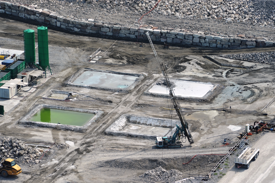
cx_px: 138
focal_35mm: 220
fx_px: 1679
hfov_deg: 9.4
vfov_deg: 6.2
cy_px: 92
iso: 400
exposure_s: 1/1250
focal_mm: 220
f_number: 8
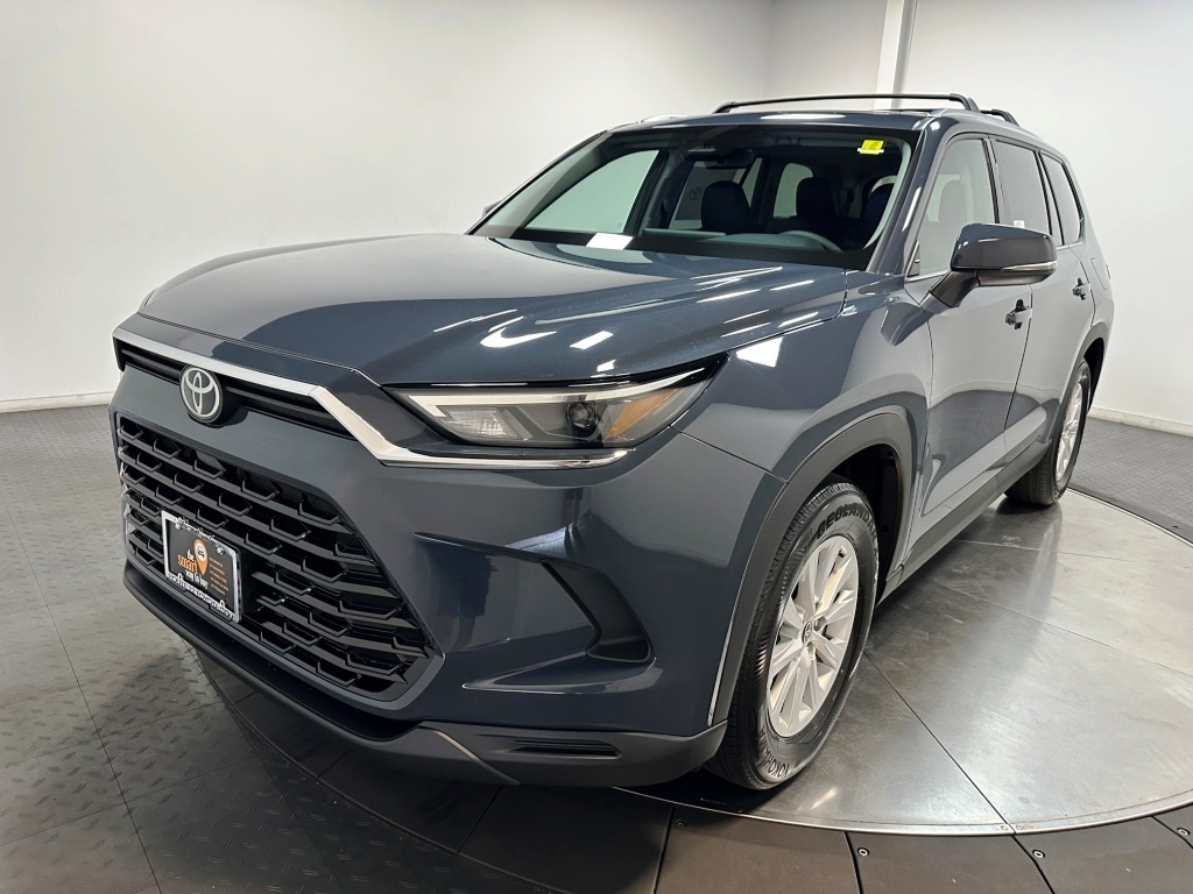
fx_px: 827
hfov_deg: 71.6
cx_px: 596
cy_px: 447
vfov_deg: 56.8
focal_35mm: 24
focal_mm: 6.86
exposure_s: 1/60
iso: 400
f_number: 1.78
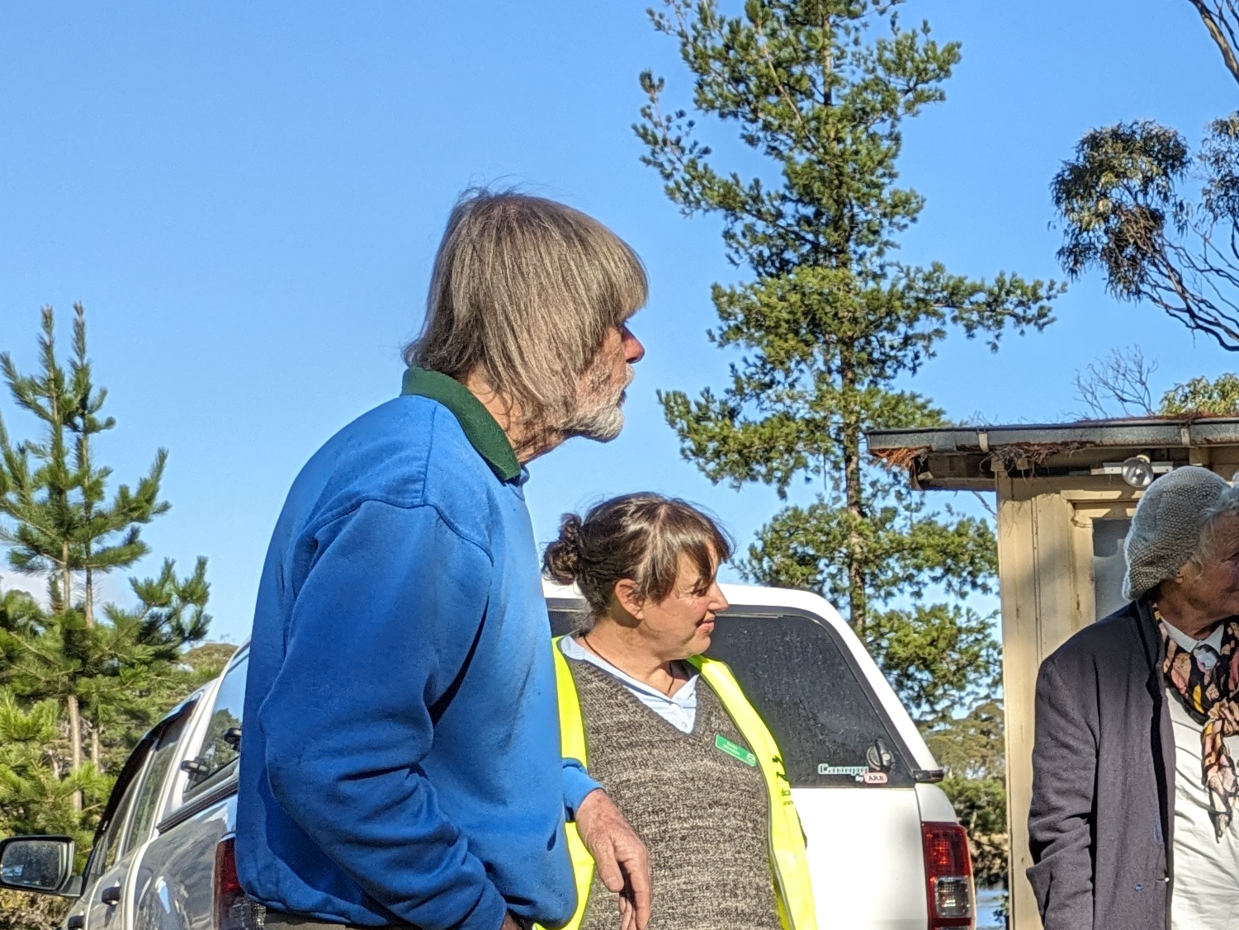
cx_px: 1614
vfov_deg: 18.2
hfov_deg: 22.6
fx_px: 2757
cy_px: 1121
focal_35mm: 77
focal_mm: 5.43
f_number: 1.89
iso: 41
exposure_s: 1/1366
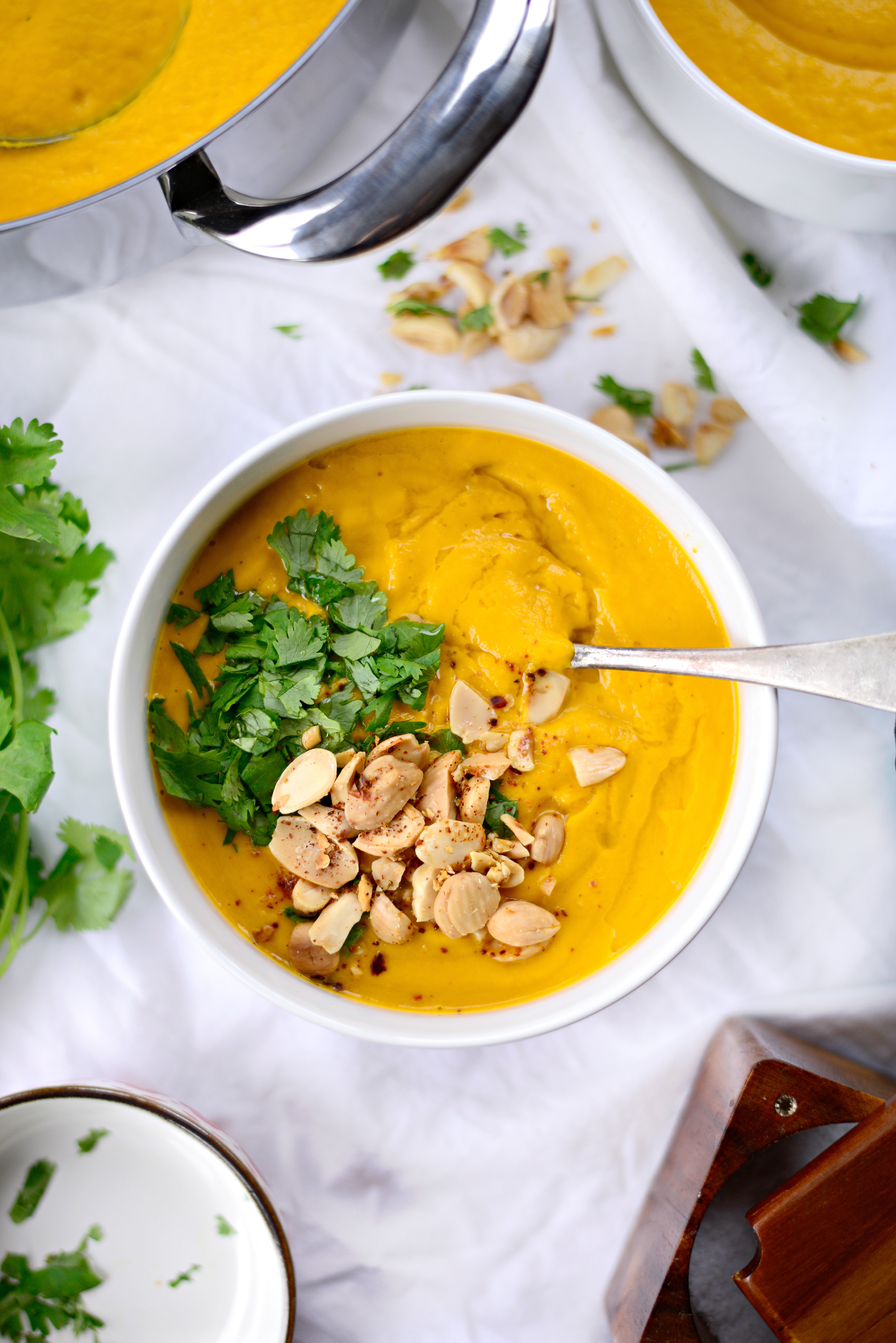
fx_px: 1865
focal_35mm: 50
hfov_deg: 27.0
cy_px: 672
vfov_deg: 39.6
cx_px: 448
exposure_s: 1/200
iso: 160
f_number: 2.2
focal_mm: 50
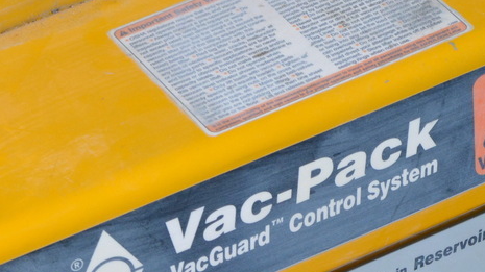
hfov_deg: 9.4
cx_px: 335
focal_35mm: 230
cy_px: 353
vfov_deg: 5.2
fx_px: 2956
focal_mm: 40
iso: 800
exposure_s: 1/60
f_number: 7.1
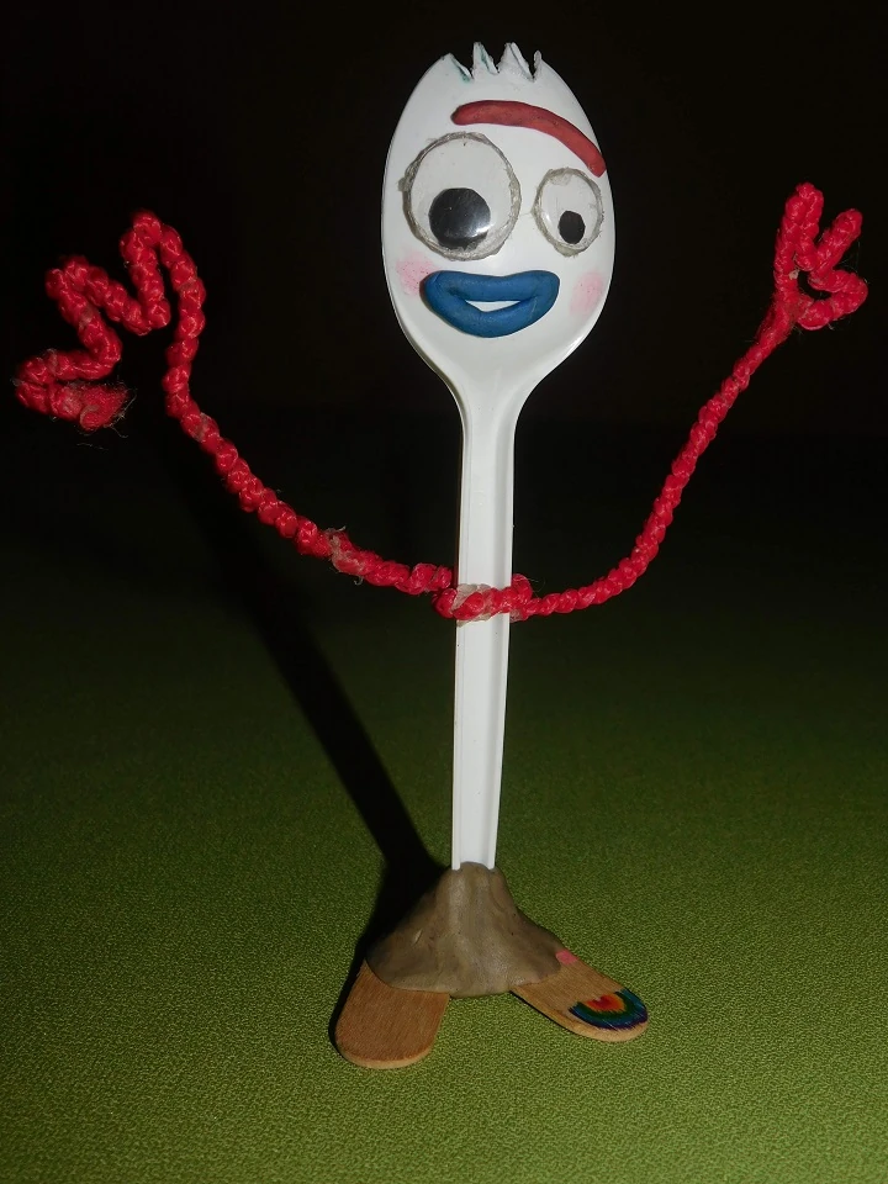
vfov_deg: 46.8
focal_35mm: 40
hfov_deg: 36.0
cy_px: 592
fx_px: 1368
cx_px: 444
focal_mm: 7.1
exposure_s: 1/30
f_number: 3.6
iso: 125
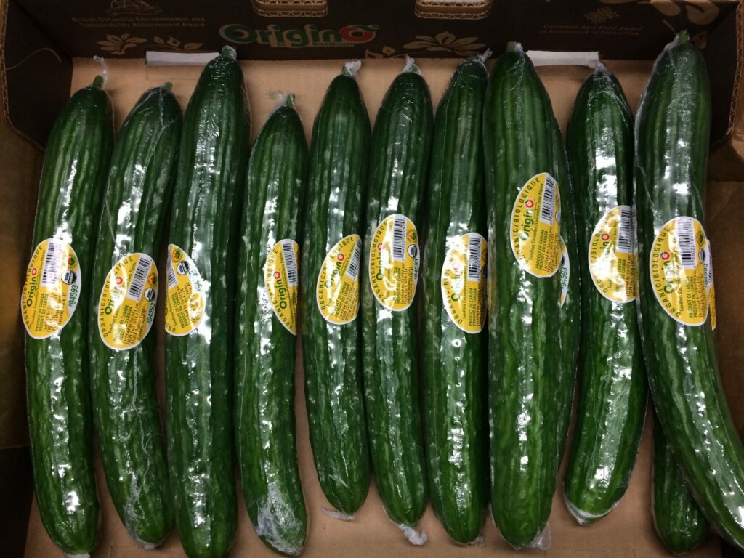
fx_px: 623
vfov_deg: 48.2
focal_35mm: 29
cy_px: 279
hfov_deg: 61.7
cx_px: 372
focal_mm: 4.15
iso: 64
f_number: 2.2
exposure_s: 1/30
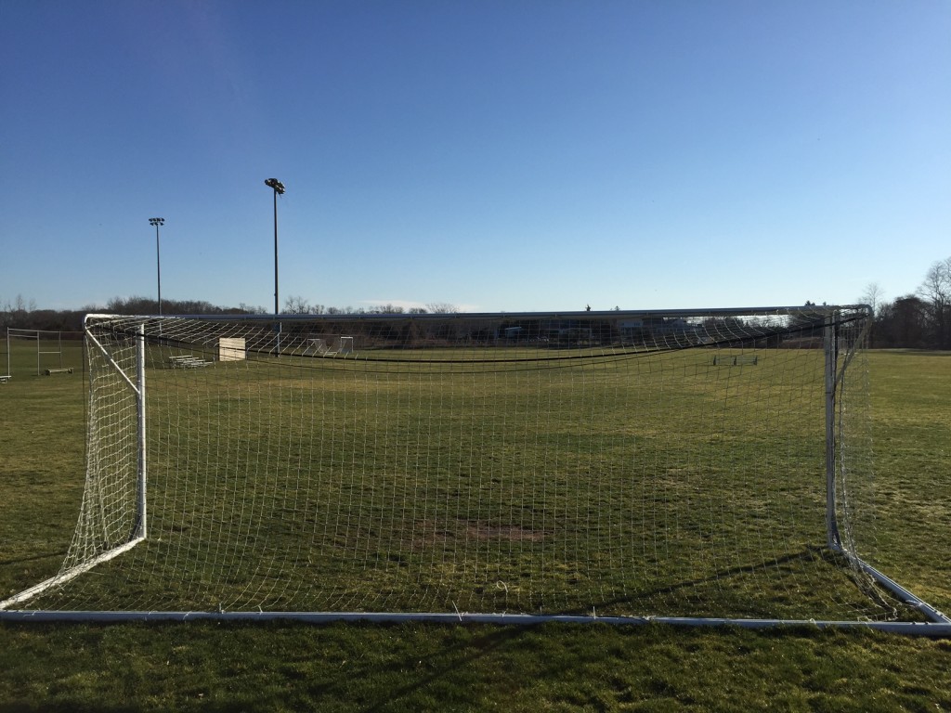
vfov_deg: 48.2
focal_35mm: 29
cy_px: 356
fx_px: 797
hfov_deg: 61.7
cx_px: 476
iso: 32
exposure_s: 1/3049
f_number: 2.2
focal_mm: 4.15
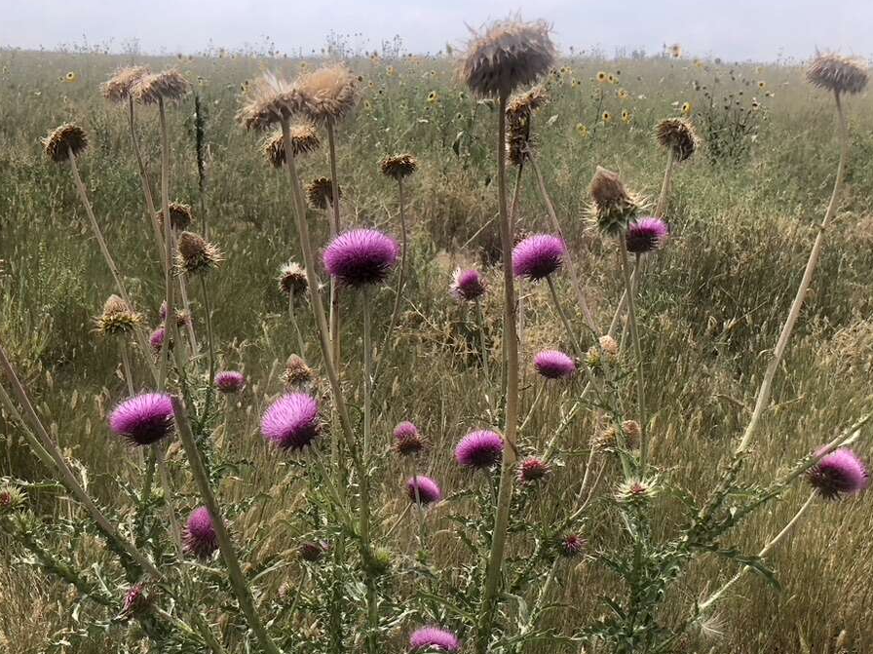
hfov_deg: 46.6
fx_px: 1008
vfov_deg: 35.5
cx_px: 354
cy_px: 441
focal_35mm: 40
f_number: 1.8
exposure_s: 1/1473
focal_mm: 4
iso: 20
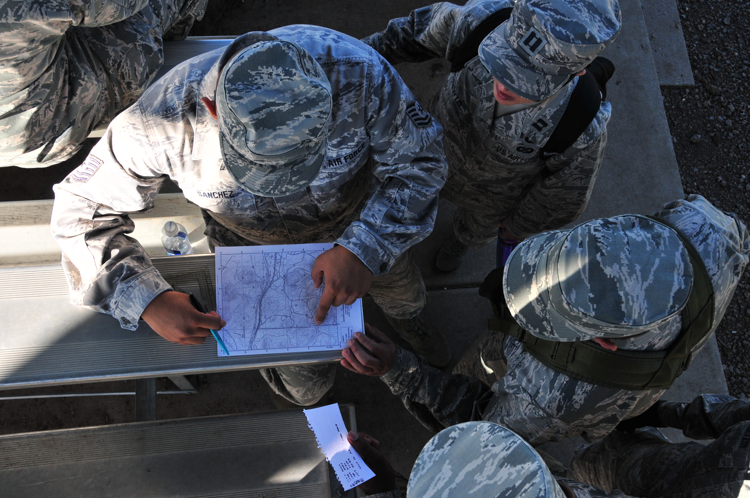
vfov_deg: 36.8
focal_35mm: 36
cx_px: 375
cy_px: 249
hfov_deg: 53.2
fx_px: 749
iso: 400
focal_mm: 24
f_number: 9
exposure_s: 1/200
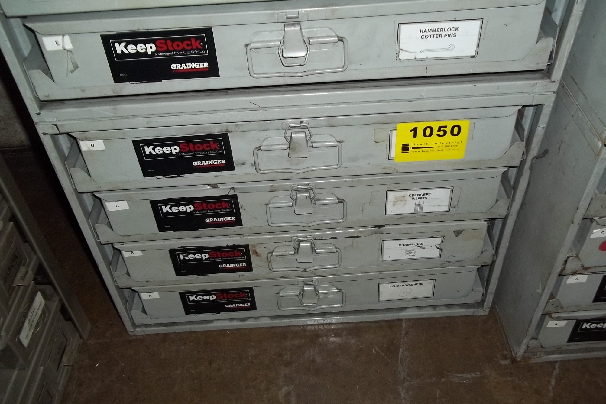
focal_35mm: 34
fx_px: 572
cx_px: 309
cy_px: 222
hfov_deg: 55.8
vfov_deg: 38.9
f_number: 2.9
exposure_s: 1/30
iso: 160
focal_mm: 5.7
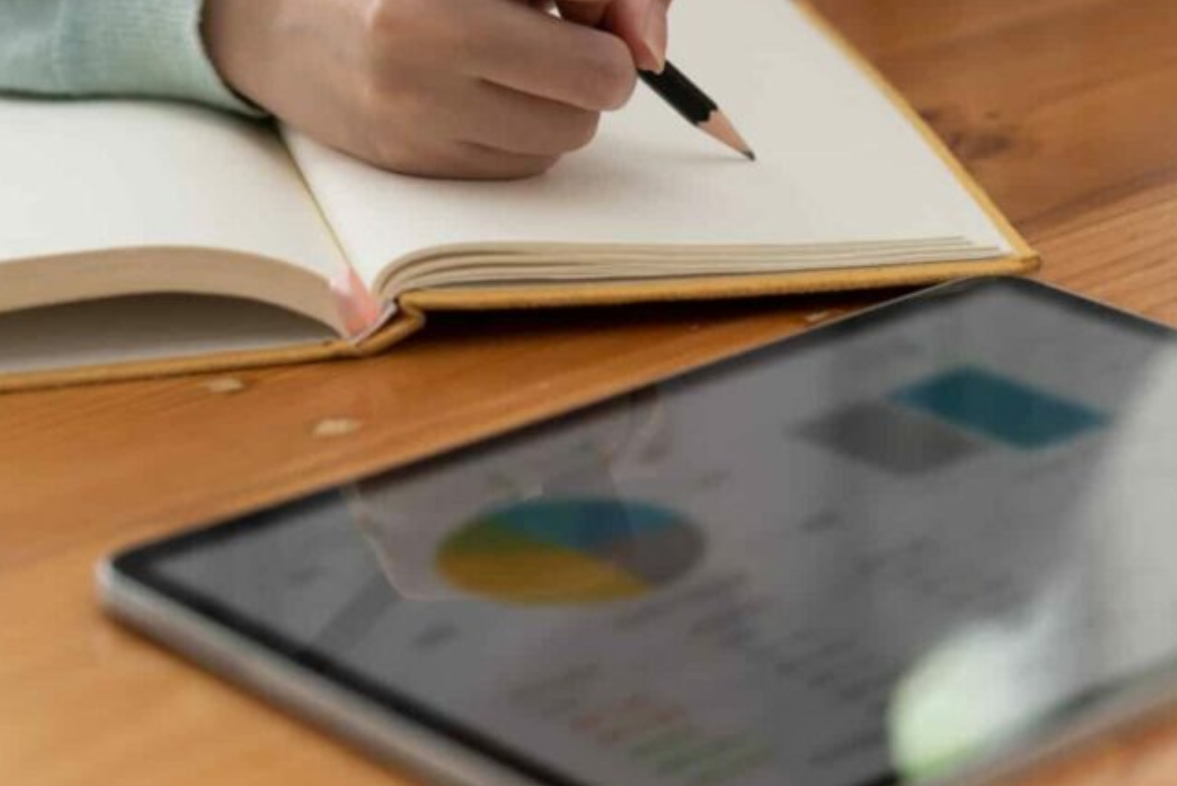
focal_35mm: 141
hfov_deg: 14.5
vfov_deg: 9.6
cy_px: -63
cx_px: 945
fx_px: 4612
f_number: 2
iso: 100
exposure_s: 1/160
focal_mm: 50
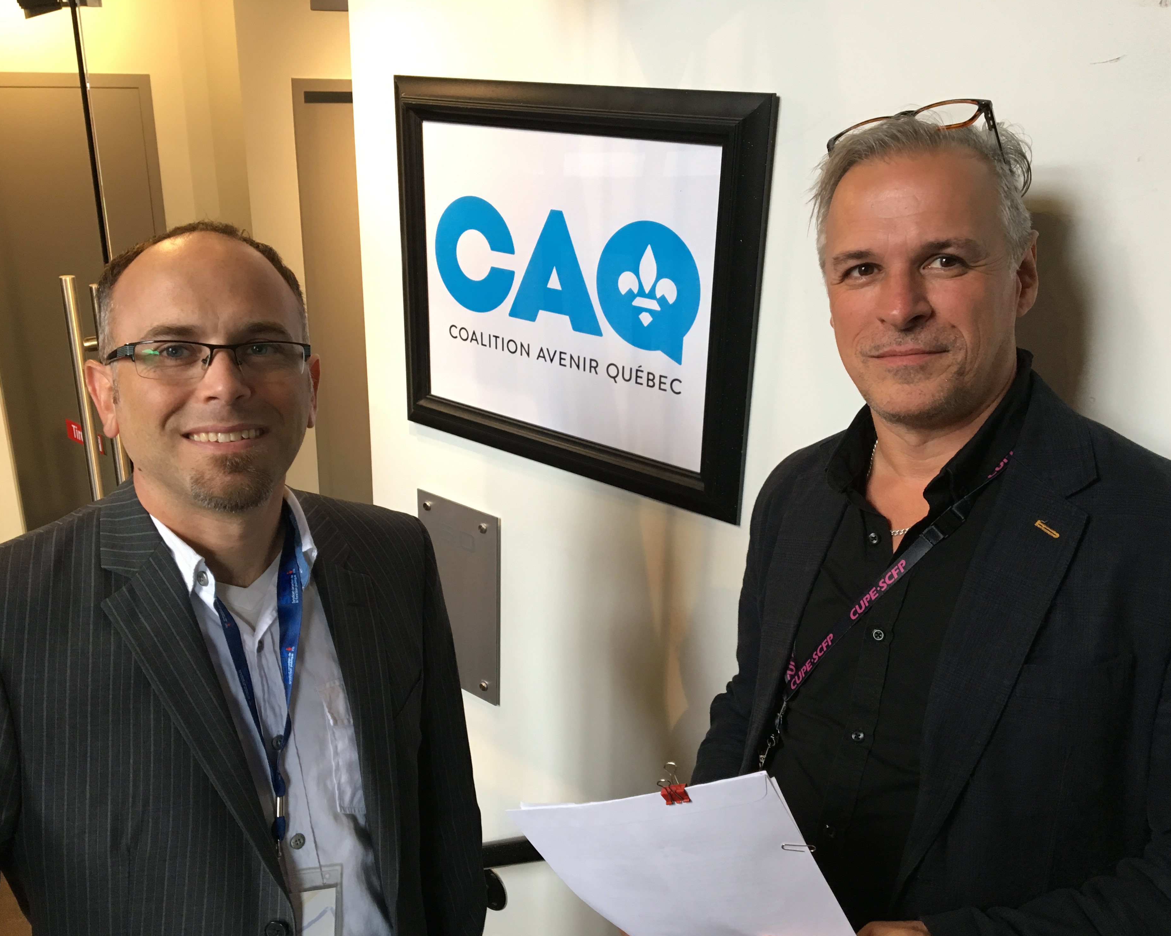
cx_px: 584
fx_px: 1074
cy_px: 477
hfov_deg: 57.2
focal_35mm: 31
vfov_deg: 47.1
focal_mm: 4.15
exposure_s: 1/30
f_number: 2.2
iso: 100
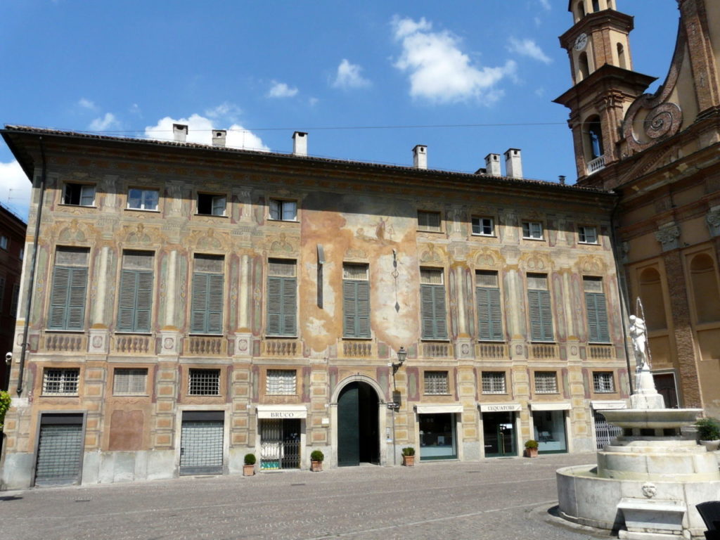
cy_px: 270
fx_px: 582
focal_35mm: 28
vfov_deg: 49.7
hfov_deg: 63.4
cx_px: 360
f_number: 6.3
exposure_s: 1/500
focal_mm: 4.6
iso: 100
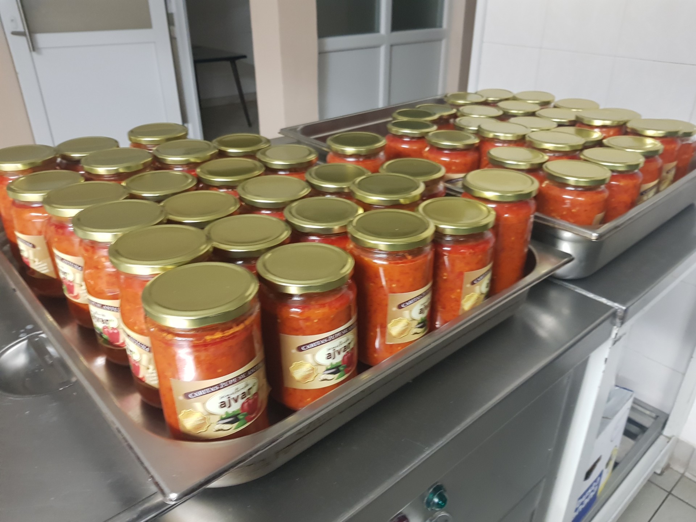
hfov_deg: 67.3
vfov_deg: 53.1
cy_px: 261
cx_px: 348
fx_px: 523
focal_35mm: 26
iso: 200
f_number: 1.7
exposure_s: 1/11
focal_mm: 4.3
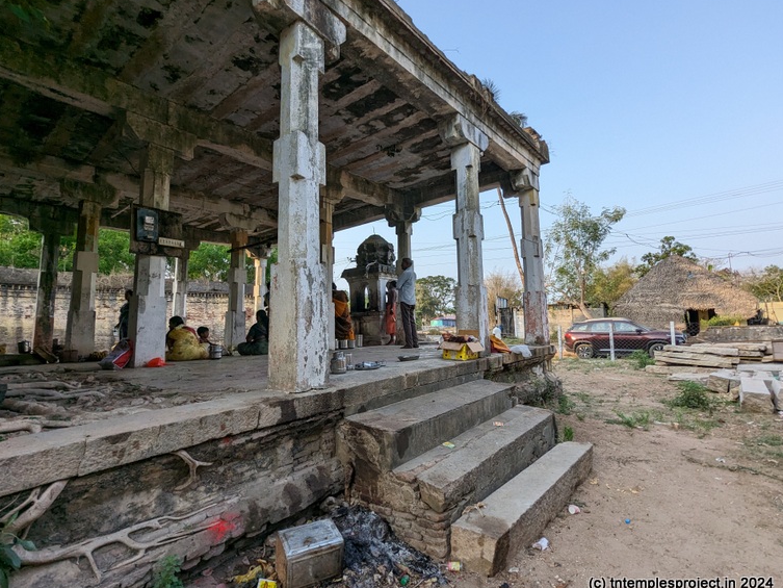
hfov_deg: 91.0
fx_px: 385
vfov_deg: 74.7
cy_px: 297
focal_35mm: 17
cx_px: 379
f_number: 2.2
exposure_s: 1/525
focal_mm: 2.35
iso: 49
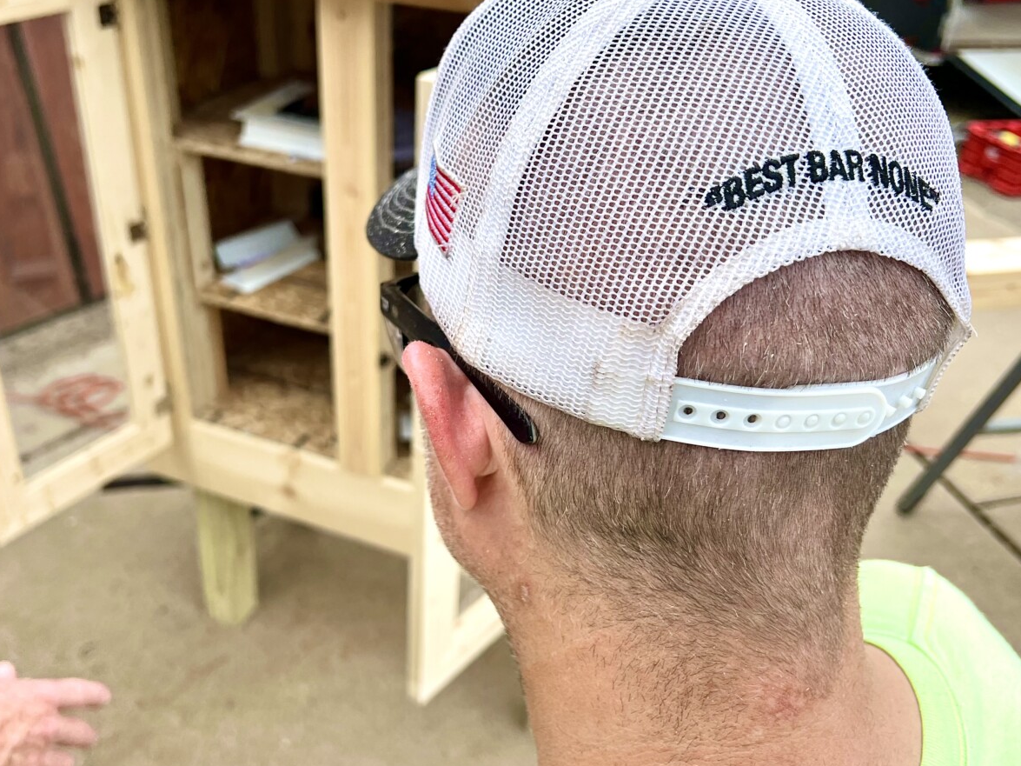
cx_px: 408
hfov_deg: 53.6
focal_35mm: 34
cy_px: 400
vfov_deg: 41.8
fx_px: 1003
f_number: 1.5
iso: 50
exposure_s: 1/1645
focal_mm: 5.7
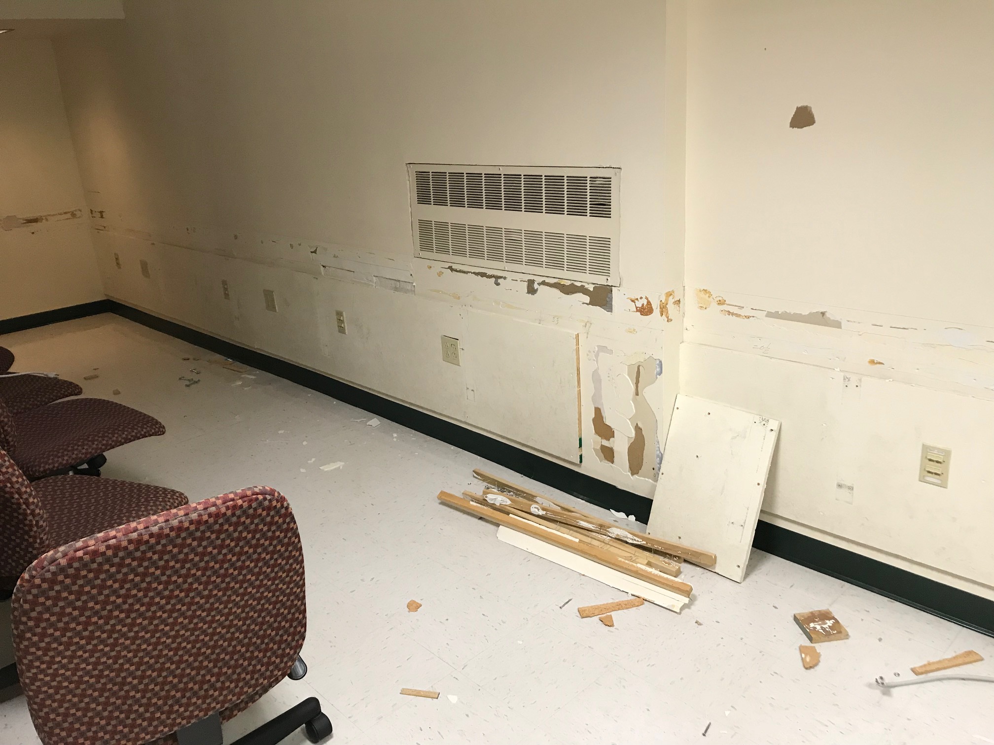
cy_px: 372
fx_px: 804
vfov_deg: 49.7
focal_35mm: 28
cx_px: 497
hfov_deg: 63.4
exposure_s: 1/30
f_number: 1.8
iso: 40
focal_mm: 3.99
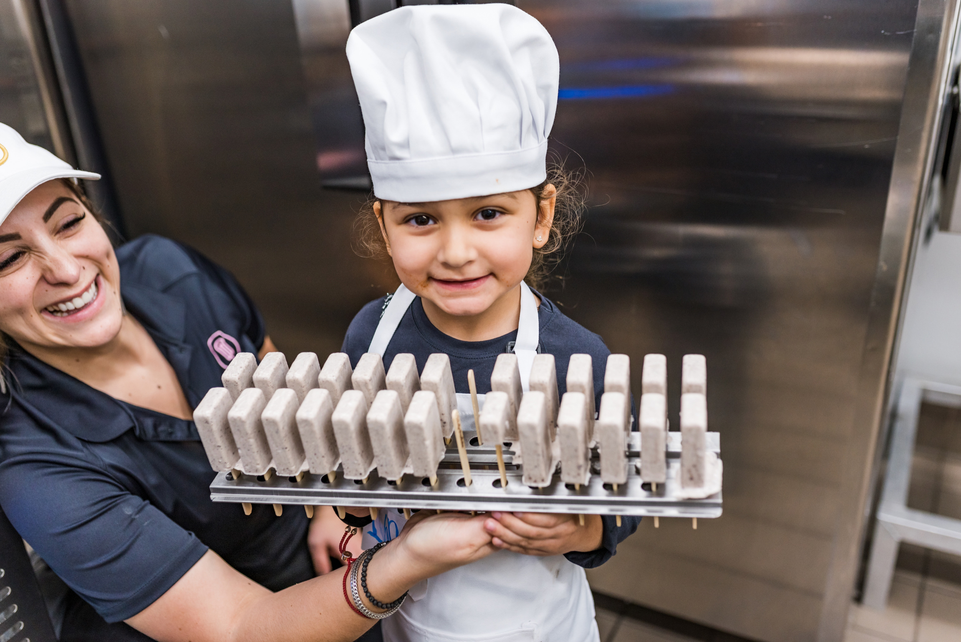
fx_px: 935
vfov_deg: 37.9
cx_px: 480
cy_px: 321
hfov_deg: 54.4
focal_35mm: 35
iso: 400
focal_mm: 35
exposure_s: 1/200
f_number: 2.5
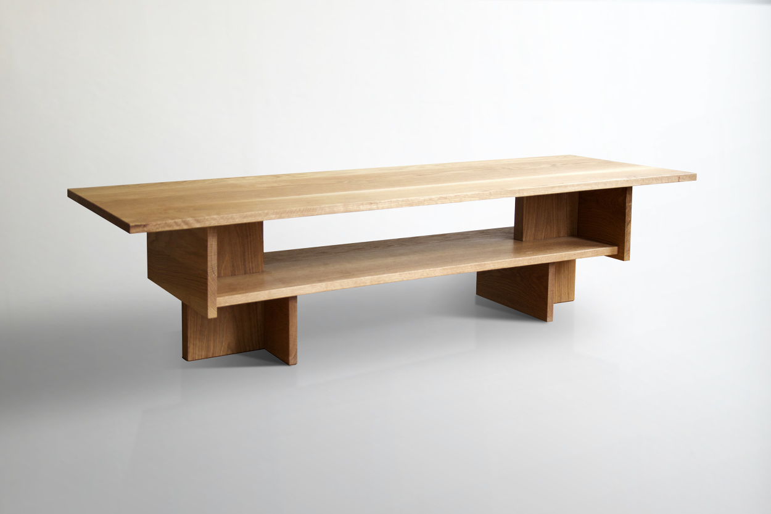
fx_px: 1028
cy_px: 257
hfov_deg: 41.1
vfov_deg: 28.1
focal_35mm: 48
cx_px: 386
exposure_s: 1/40
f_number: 4.2
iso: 800
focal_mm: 32
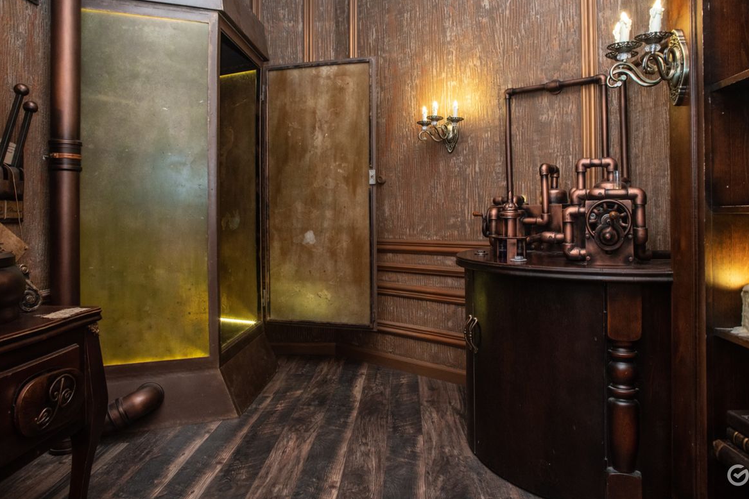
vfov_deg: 52.9
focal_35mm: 24
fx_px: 499
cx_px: 393
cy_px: 211
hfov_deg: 73.7
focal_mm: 20
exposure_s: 1/40
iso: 2000
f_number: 5
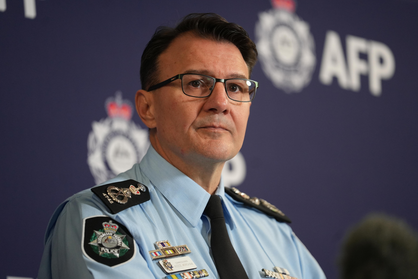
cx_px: 209
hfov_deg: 10.3
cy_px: 140
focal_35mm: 200
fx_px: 2322
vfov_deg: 6.9
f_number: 2.8
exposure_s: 1/250
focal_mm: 200
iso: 2500
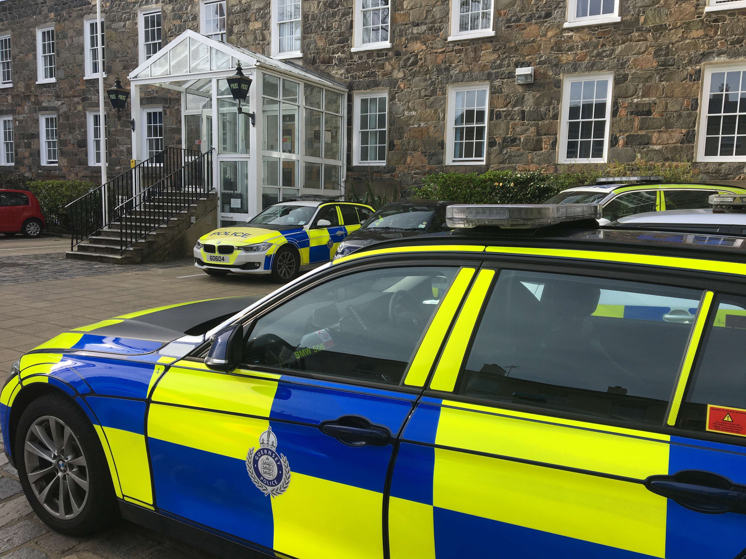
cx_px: 373
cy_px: 280
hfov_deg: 61.7
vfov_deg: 48.2
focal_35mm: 29
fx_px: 625
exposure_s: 1/927
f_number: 2.2
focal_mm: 4.15
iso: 25
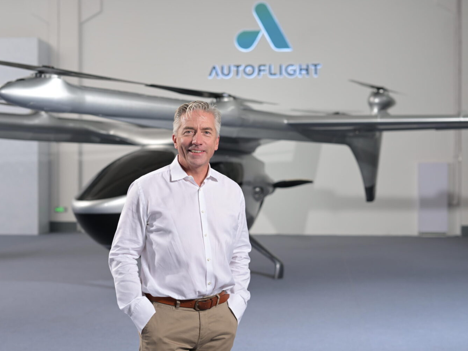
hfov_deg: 34.9
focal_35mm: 55
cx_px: 224
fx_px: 744
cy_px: 178
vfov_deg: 26.6
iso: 200
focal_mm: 50
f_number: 2.8
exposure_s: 1/125
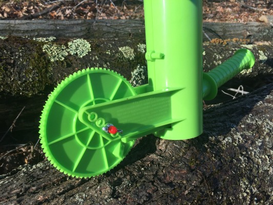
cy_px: 102
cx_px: 136
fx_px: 229
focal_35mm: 29
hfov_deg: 61.6
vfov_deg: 48.2
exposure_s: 1/1130
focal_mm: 4.15
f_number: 2.2
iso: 32
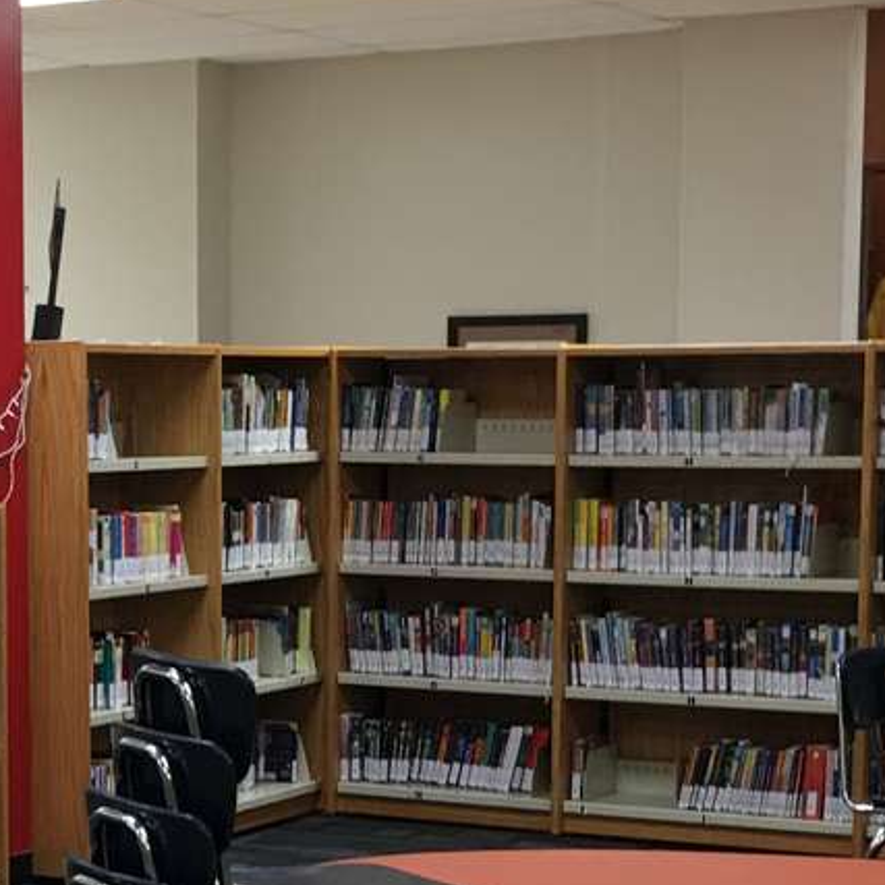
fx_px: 2777
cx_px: 23
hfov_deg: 17.7
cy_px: 717
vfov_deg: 17.9
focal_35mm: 96
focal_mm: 4.15
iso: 40
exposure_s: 1/15
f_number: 2.2
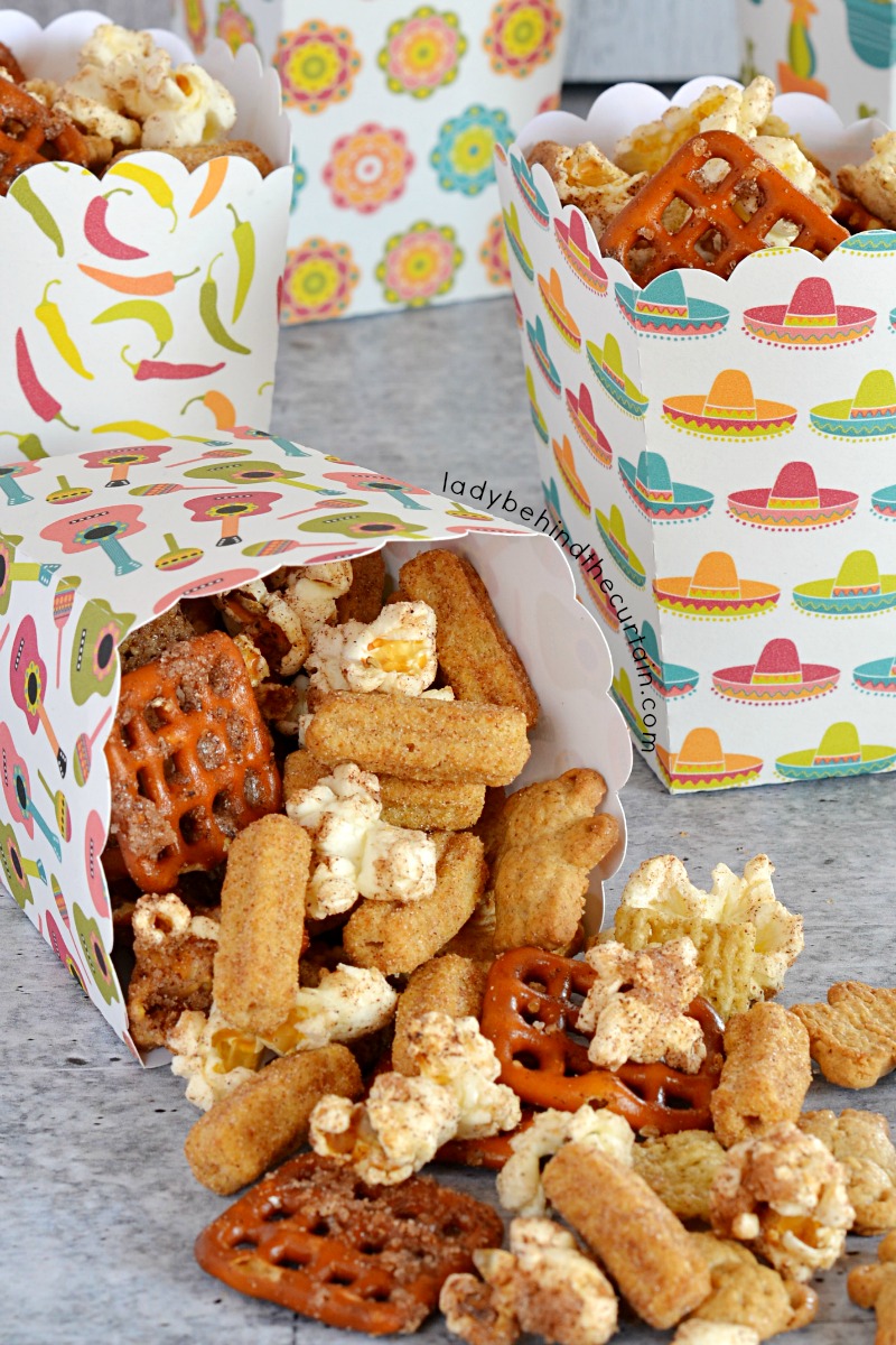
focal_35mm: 75
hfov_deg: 18.2
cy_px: 672
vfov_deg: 27.0
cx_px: 448
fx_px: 2800
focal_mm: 50
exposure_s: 1/1.3
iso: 100
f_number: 10
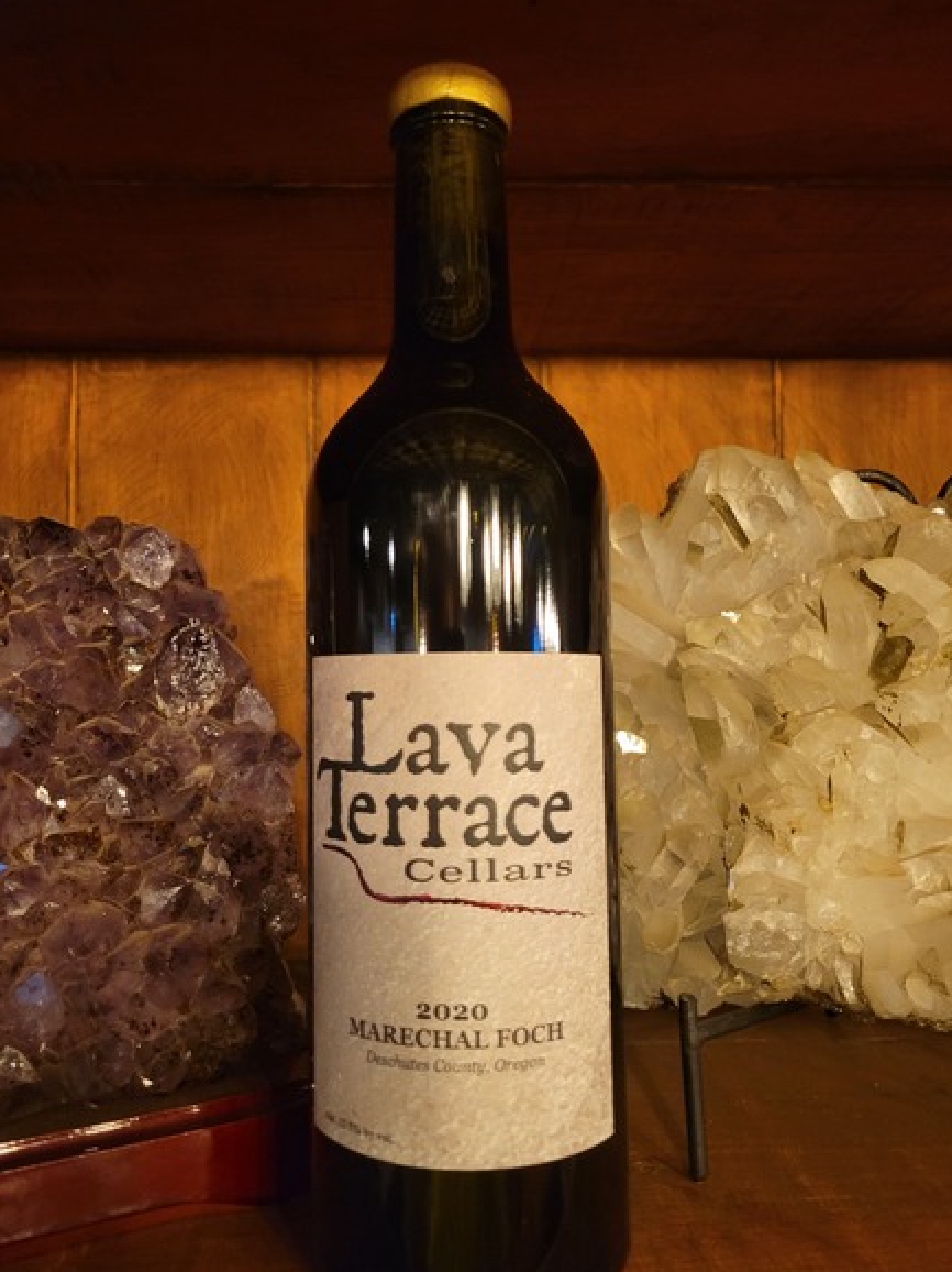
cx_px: 468
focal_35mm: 27
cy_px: 634
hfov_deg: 51.3
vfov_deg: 65.3
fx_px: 991
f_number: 1.8
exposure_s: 1/40
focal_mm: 5.4
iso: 640
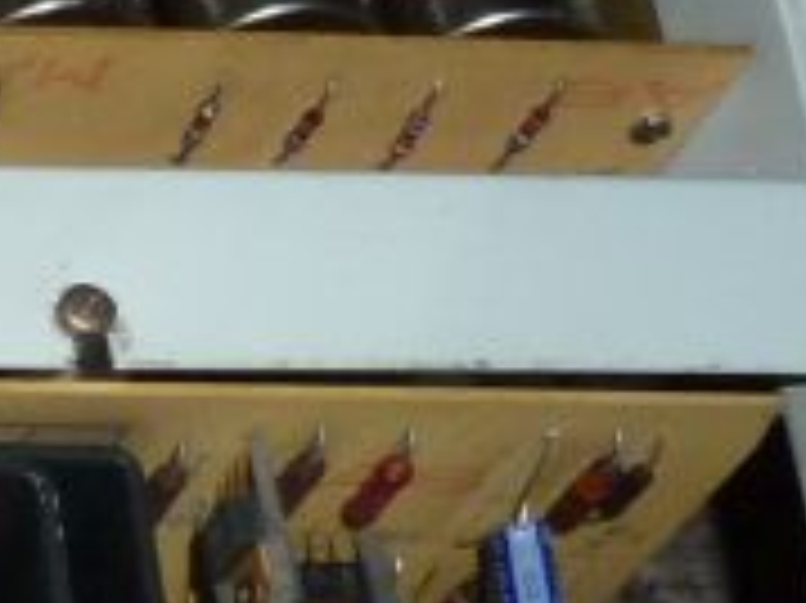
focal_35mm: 149
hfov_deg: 11.2
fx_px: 3467
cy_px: 1269
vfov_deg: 9.2
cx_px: -1092
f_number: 3.3
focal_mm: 4.1
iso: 200
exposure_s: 1/30
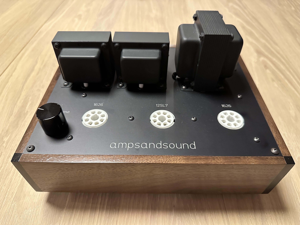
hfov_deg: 71.6
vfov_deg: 56.8
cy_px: 112
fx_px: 208
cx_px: 150
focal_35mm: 24
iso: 800
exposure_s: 1/60
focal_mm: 6.86
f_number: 1.78
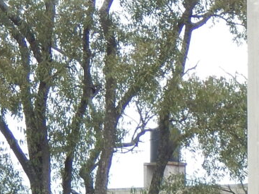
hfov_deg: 5.5
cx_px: 297
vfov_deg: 4.1
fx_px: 2663
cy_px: 360
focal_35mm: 356
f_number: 4.3
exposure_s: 1/80
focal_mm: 15.3
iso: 125
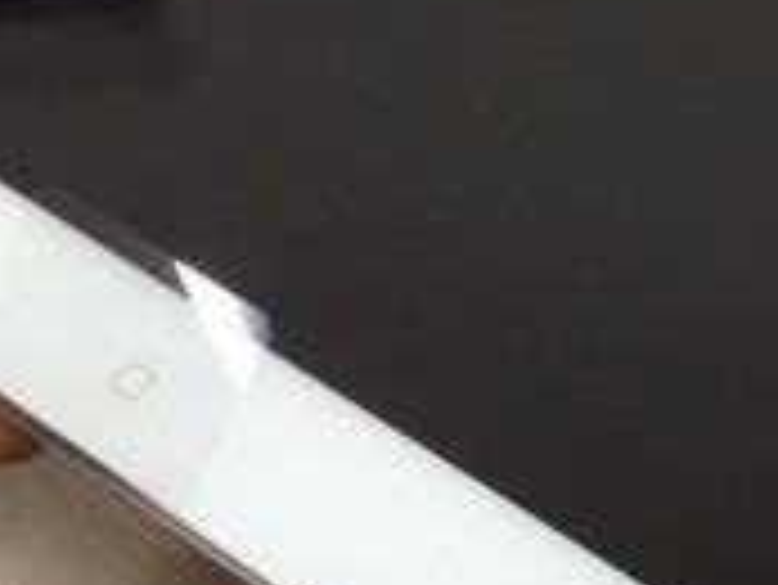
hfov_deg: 23.1
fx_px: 1867
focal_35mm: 83
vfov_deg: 17.6
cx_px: 643
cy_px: 94
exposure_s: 1/33
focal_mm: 4.12
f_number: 2.2
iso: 80
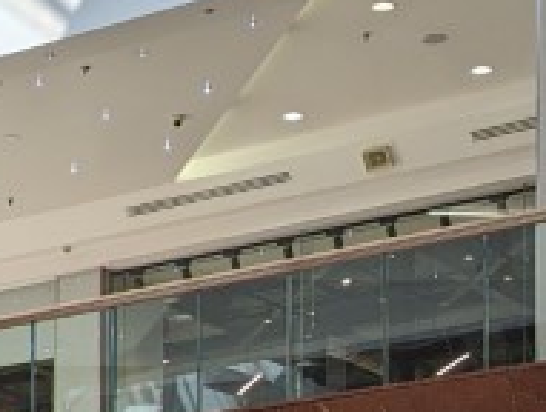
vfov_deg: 9.3
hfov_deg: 12.8
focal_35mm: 150
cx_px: -142
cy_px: 850
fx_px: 2370
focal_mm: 6.81
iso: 44
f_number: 1.85
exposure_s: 1/566
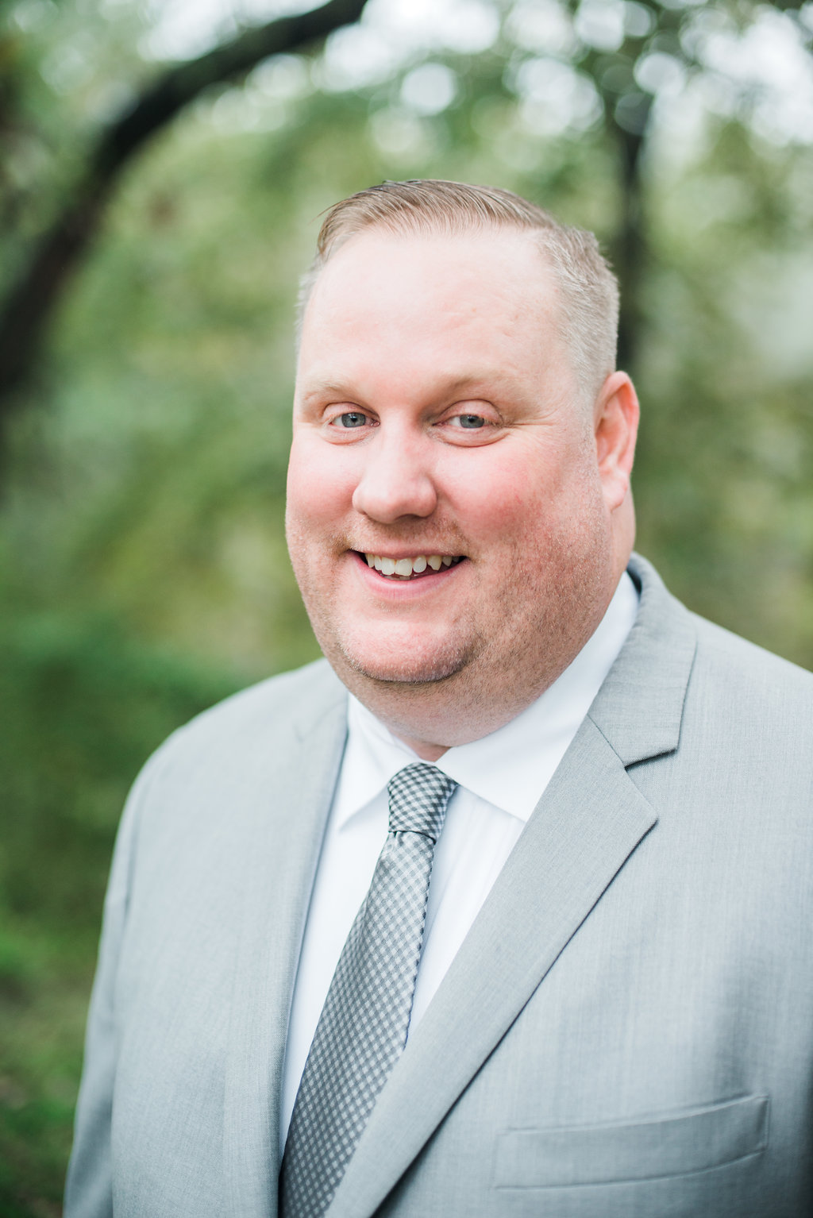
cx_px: 406
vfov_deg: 39.6
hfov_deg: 27.0
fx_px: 1692
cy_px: 609
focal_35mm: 50
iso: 400
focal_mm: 50
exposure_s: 1/160
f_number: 2
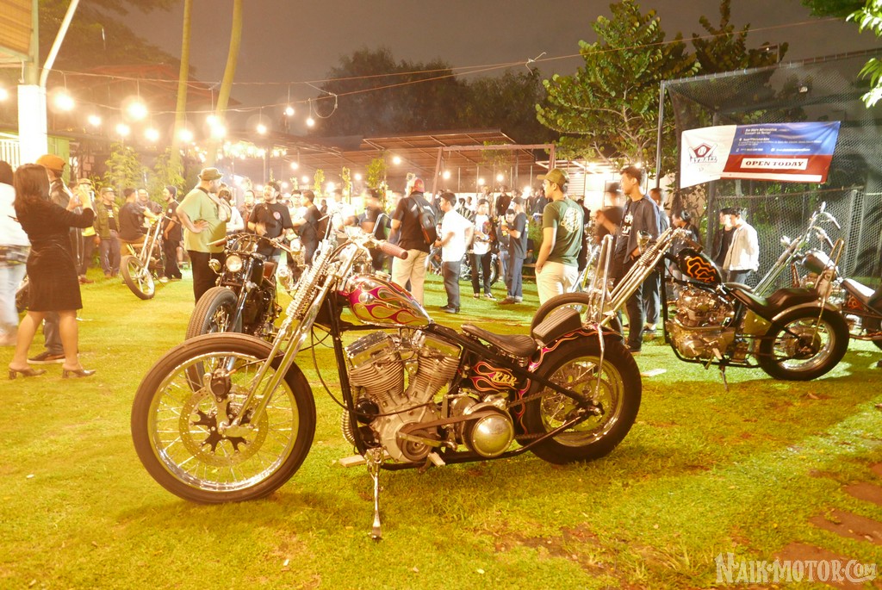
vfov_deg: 51.4
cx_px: 441
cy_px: 295
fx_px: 613
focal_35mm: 25
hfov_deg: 71.5
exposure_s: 1/6
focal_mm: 11.4
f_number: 1.8
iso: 1600
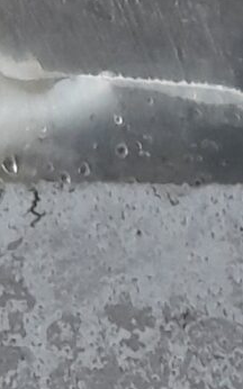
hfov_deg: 6.7
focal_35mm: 196
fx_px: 2079
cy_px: 1219
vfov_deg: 8.6
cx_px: 269
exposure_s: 1/50
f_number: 2
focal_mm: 4.6
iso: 200
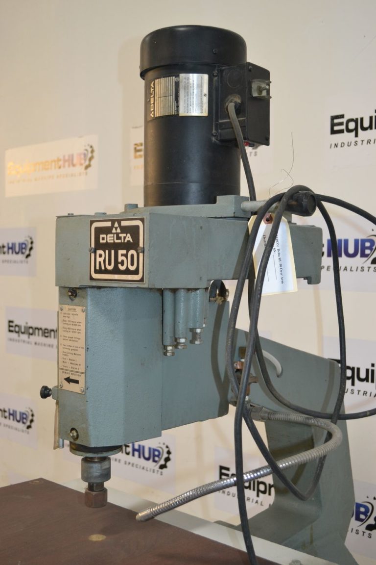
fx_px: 681
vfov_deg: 45.0
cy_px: 282
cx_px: 188
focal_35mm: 44
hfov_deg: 30.8
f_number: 4.5
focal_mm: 29
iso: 720
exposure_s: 1/60
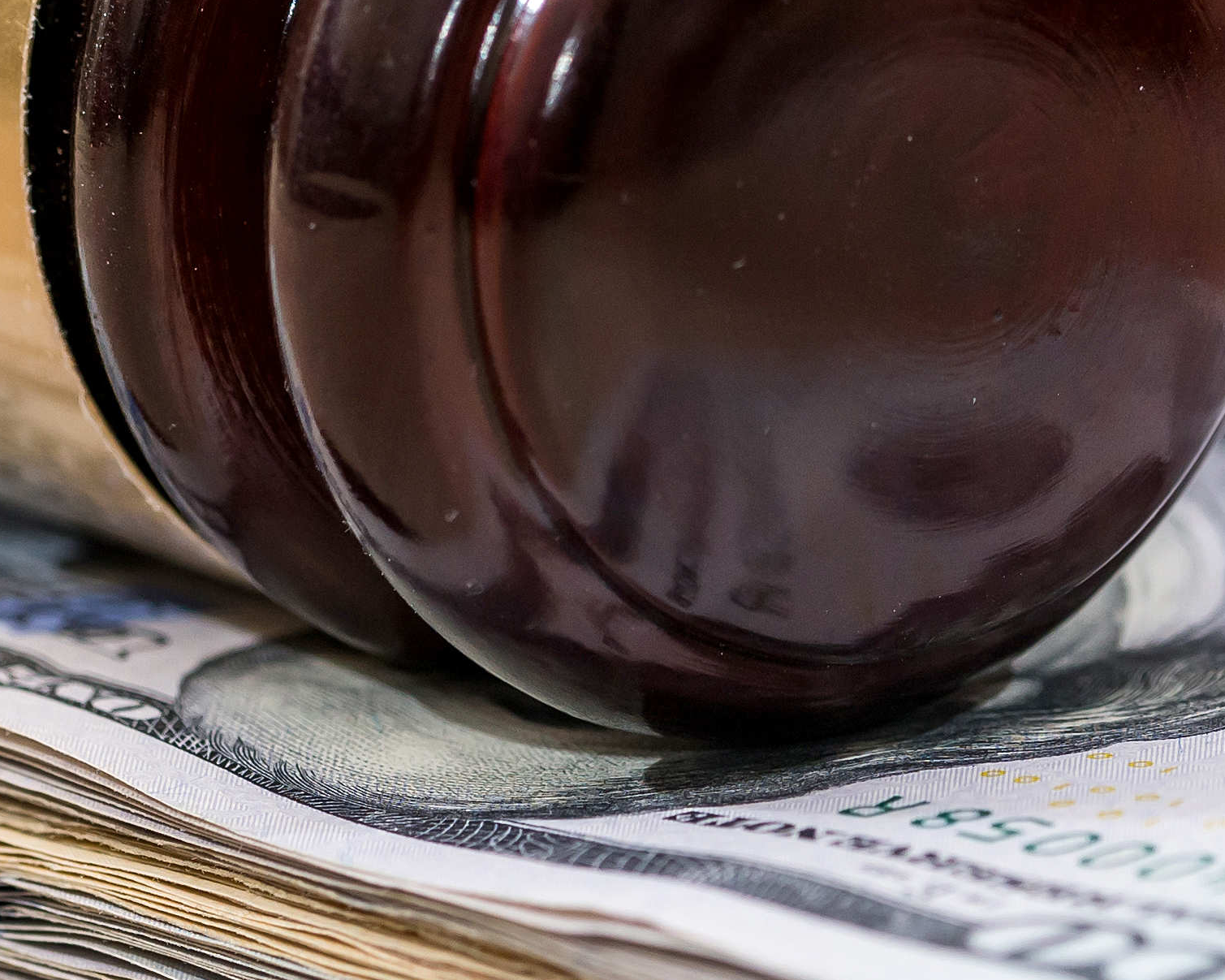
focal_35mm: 393
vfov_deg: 3.9
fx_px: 14247
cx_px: -76
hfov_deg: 4.9
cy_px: 485
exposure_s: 1/200
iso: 250
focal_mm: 105
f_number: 8
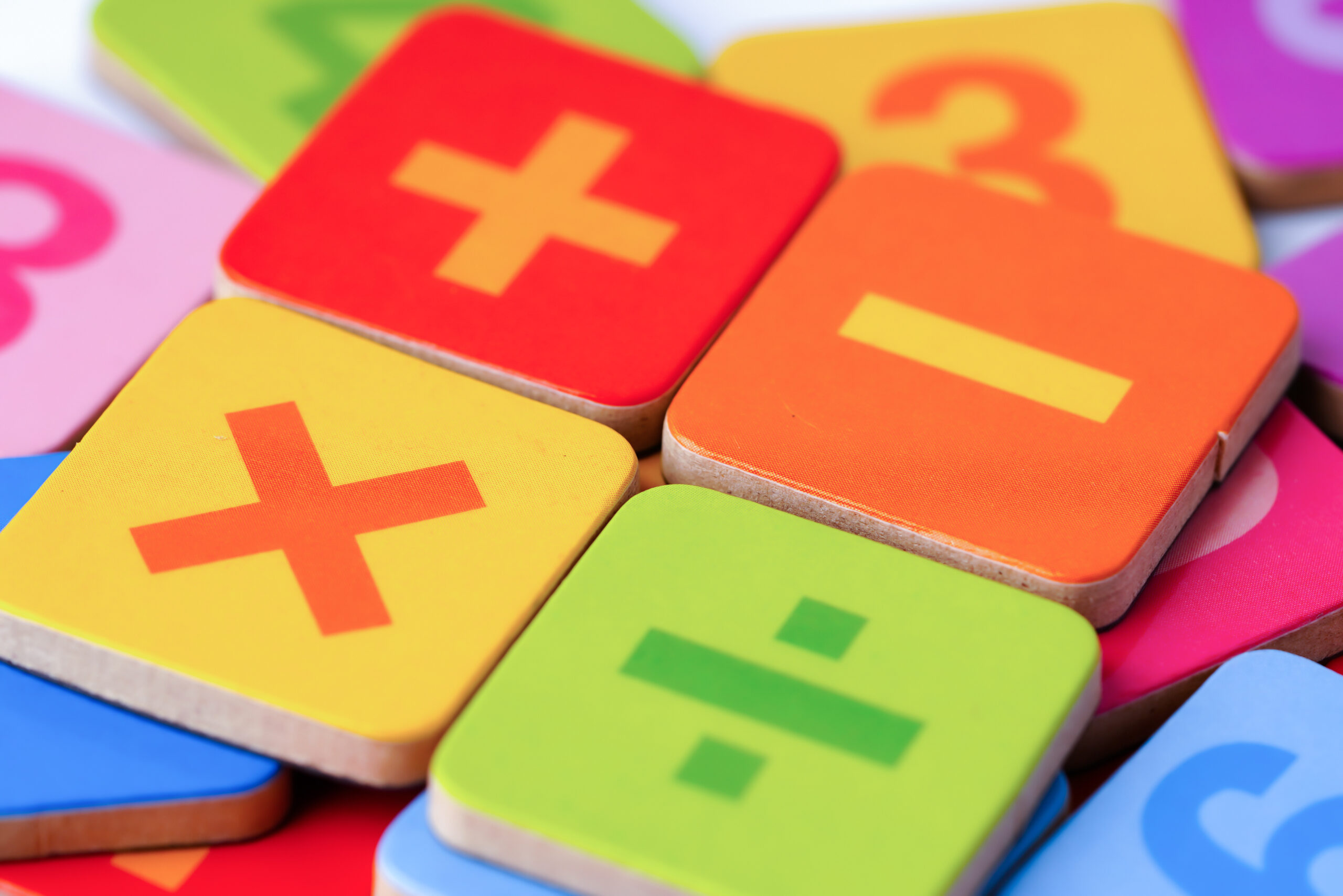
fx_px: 5036
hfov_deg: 15.2
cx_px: 672
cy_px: 448
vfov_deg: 10.2
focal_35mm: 135
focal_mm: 90
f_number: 6.3
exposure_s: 1/200
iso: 125
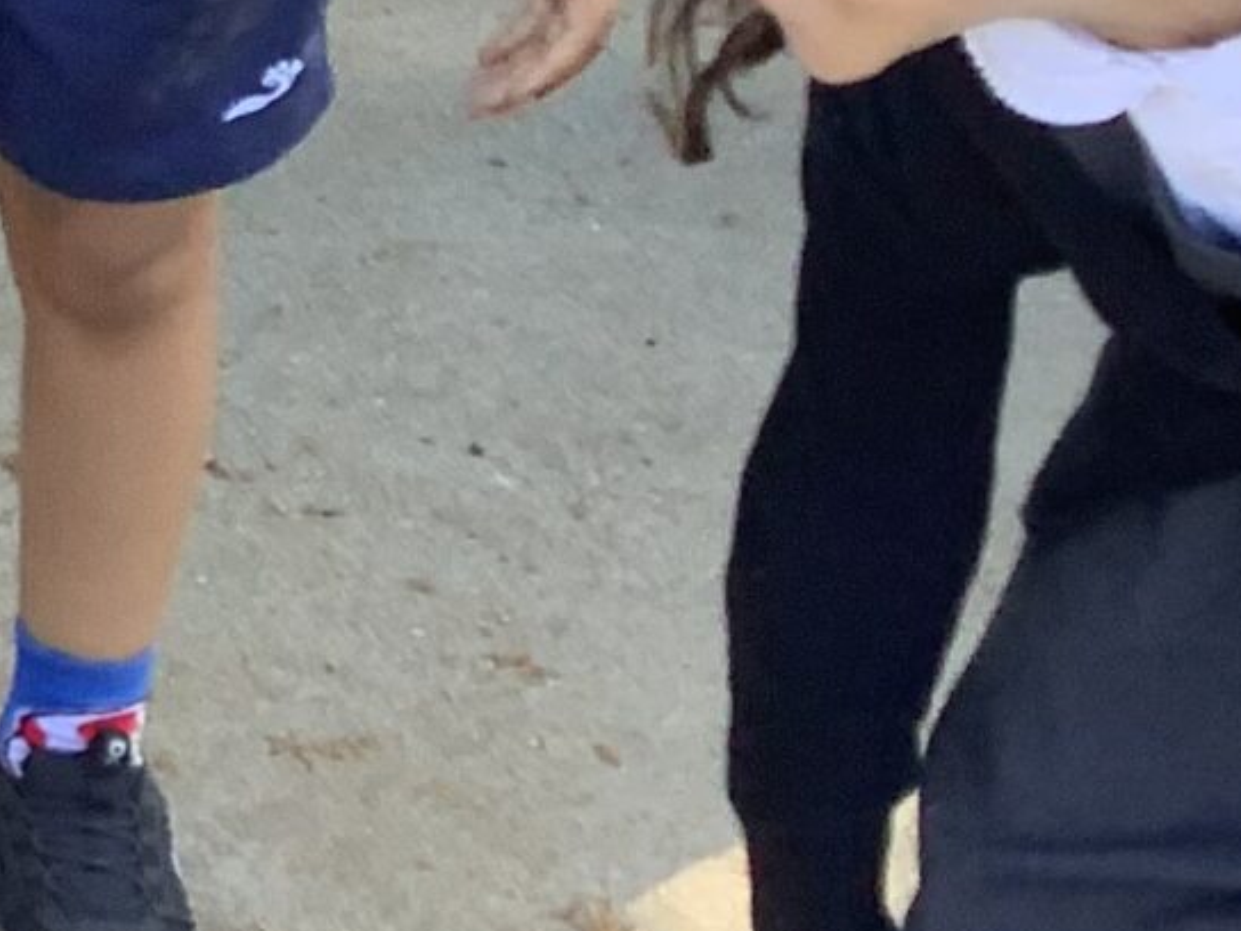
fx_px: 5234
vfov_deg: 9.9
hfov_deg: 12.1
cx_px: -1207
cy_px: -349
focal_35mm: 146
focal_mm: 3.3
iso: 40
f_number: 2.4
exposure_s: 1/120
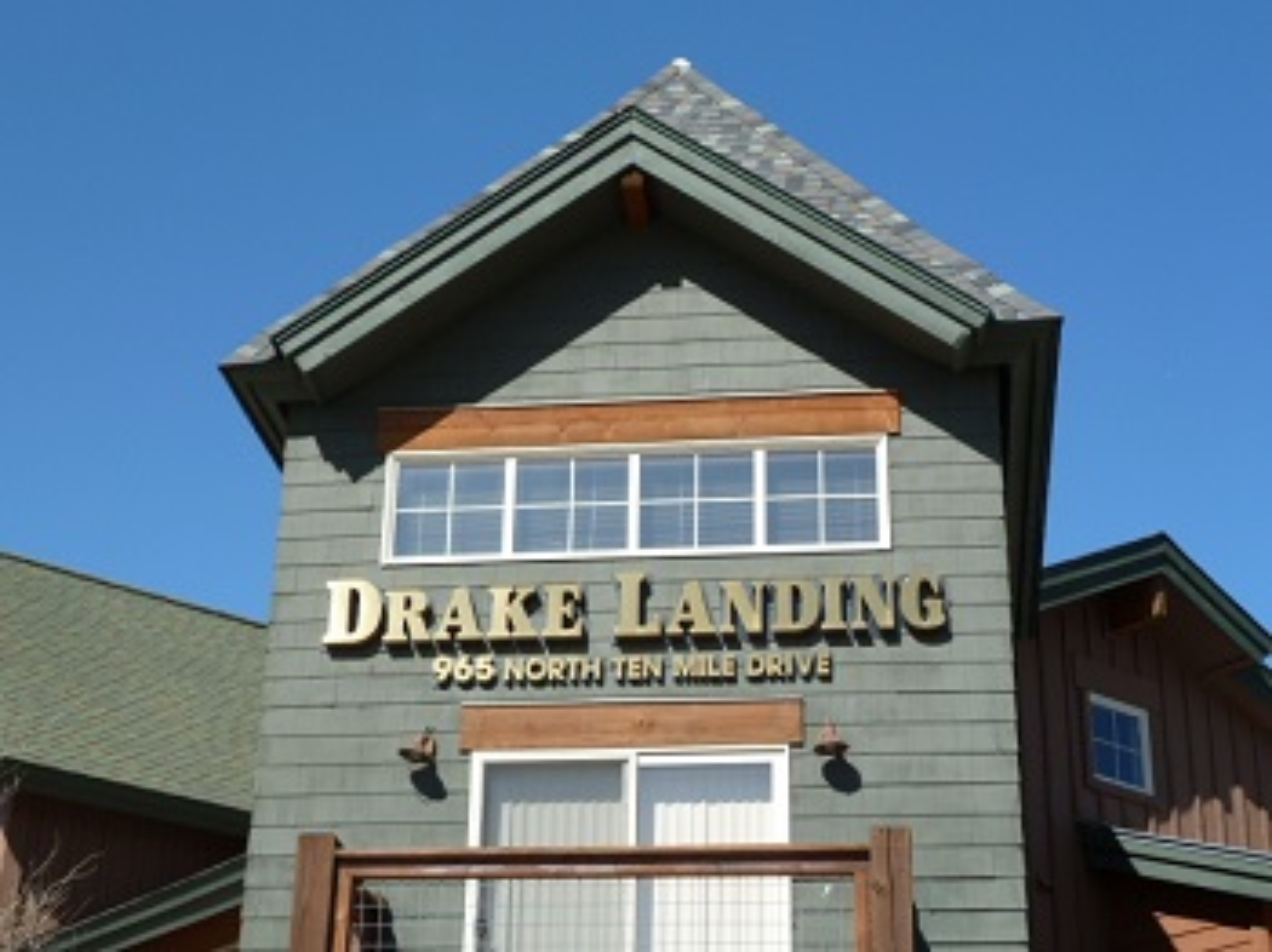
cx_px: 636
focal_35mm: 63
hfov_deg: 30.7
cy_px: 476
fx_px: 2313
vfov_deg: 23.3
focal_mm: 10.3
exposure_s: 1/500
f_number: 4
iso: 80
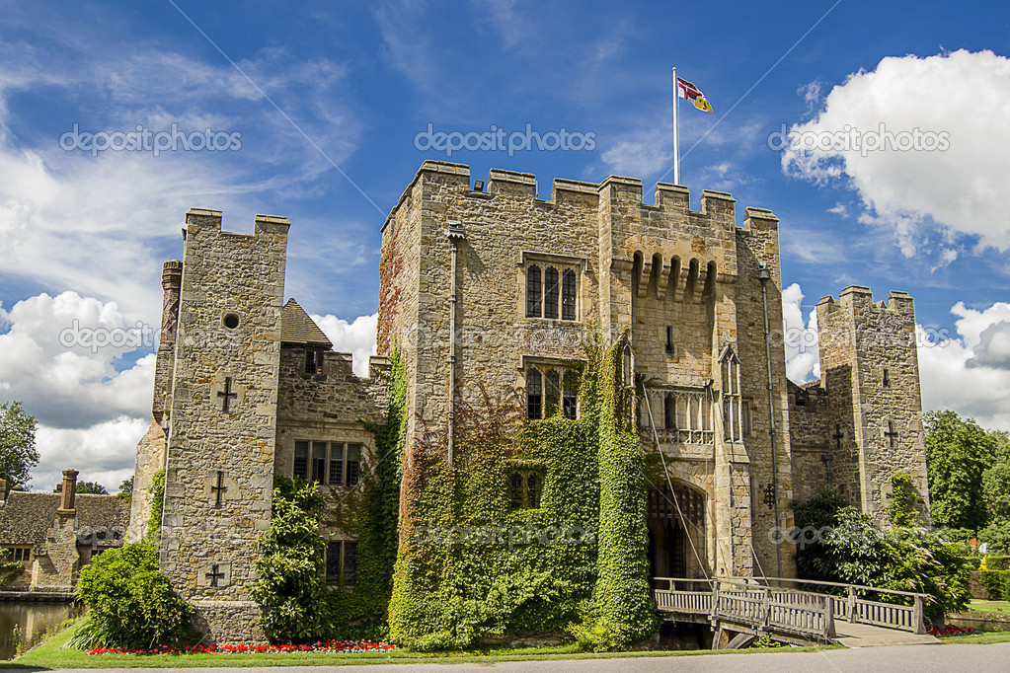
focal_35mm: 33
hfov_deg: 57.2
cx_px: 505
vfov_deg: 40.0
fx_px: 926
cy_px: 336
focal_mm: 22
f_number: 6.3
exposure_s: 1/320
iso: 100
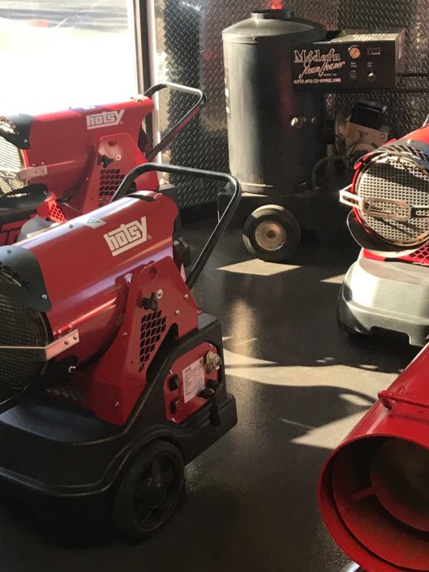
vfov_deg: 31.7
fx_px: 1008
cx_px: 201
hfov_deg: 24.0
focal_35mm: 61
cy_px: 284
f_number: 1.8
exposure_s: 1/30
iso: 32
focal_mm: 3.99
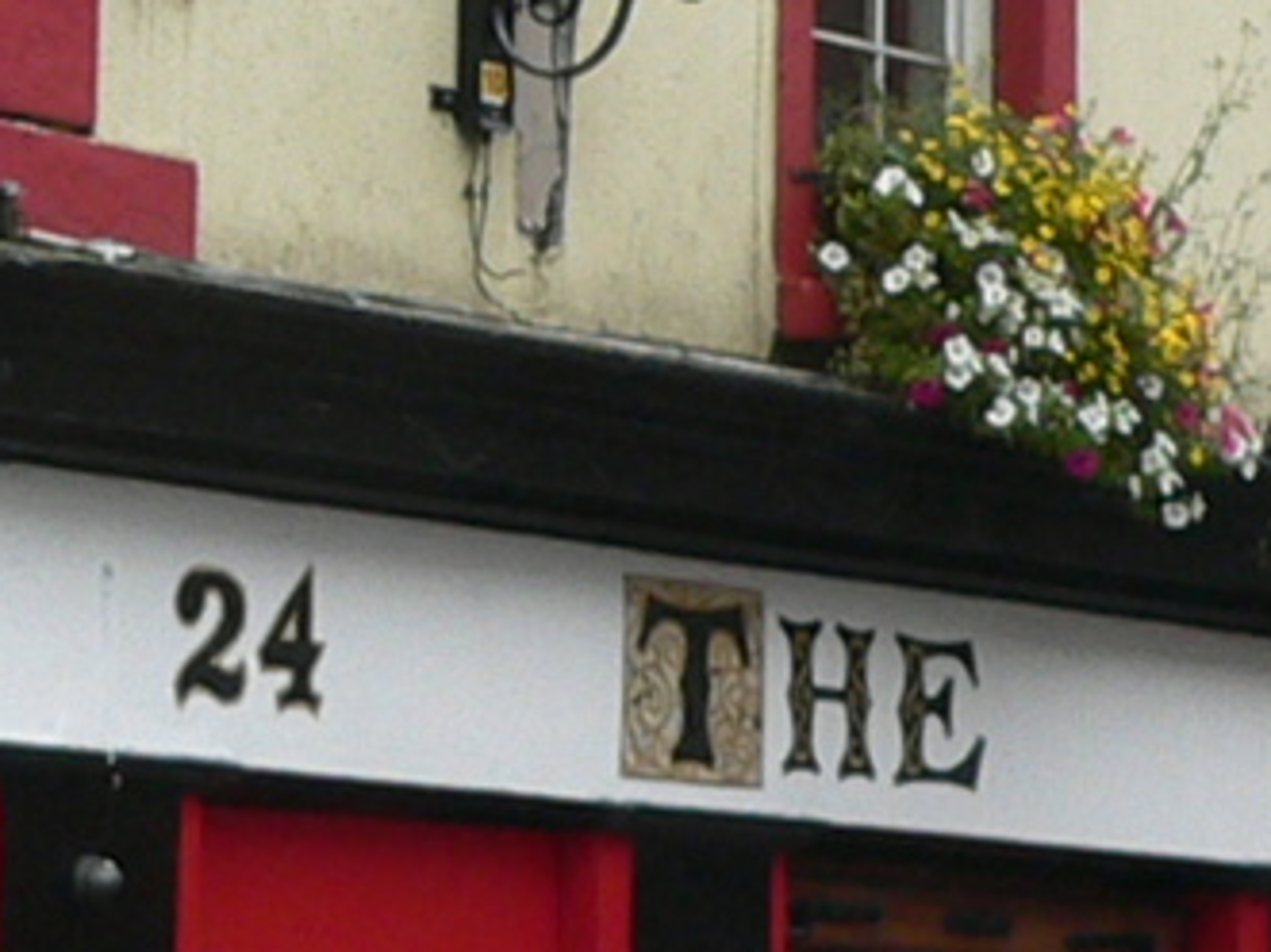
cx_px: 23
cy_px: -96
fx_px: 8185
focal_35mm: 223
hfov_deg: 8.8
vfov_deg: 6.6
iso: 80
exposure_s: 1/100
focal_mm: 6
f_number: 3.3
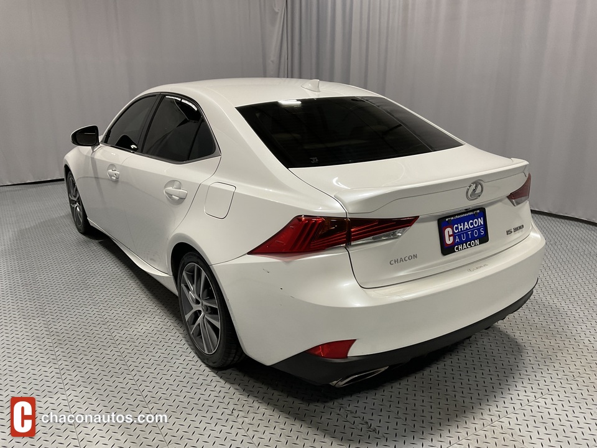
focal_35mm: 29
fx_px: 500
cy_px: 224
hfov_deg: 61.7
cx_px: 298
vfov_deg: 48.2
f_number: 1.8
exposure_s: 1/120
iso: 64
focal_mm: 3
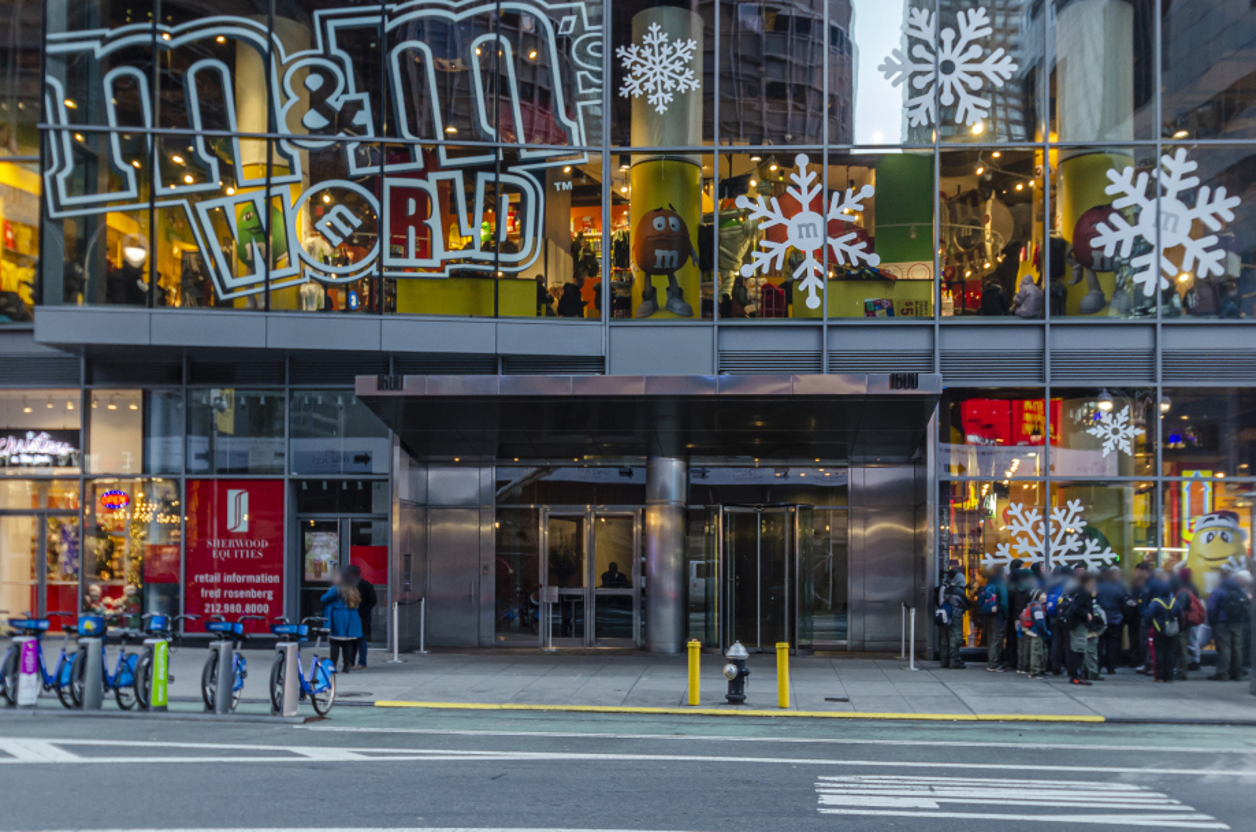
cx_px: 628
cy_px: 416
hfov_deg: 53.2
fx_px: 1253
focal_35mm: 36
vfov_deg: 36.7
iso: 800
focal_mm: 24
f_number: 6.3
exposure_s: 1/50
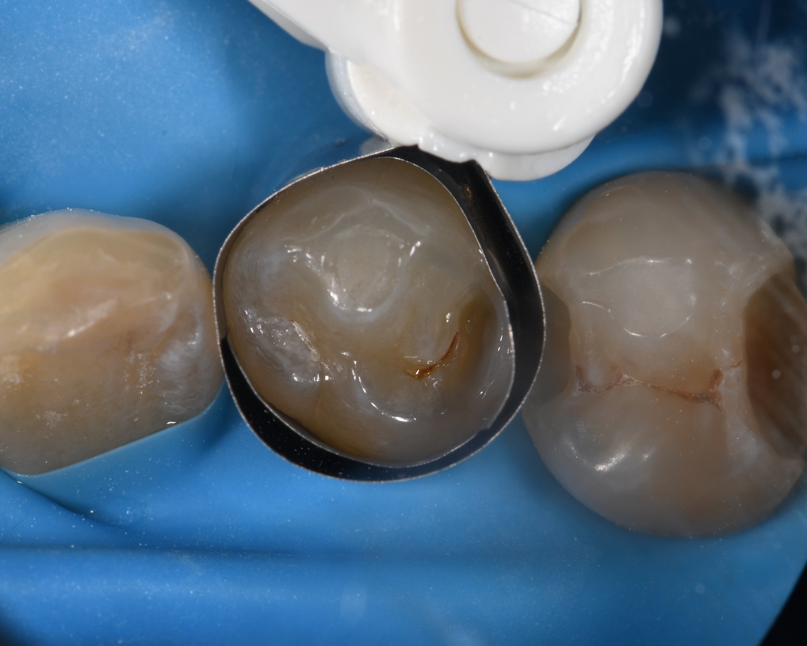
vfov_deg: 8.7
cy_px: 323
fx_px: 4251
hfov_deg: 10.8
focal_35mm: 178
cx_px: 480
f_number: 36
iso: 200
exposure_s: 1/160
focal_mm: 105
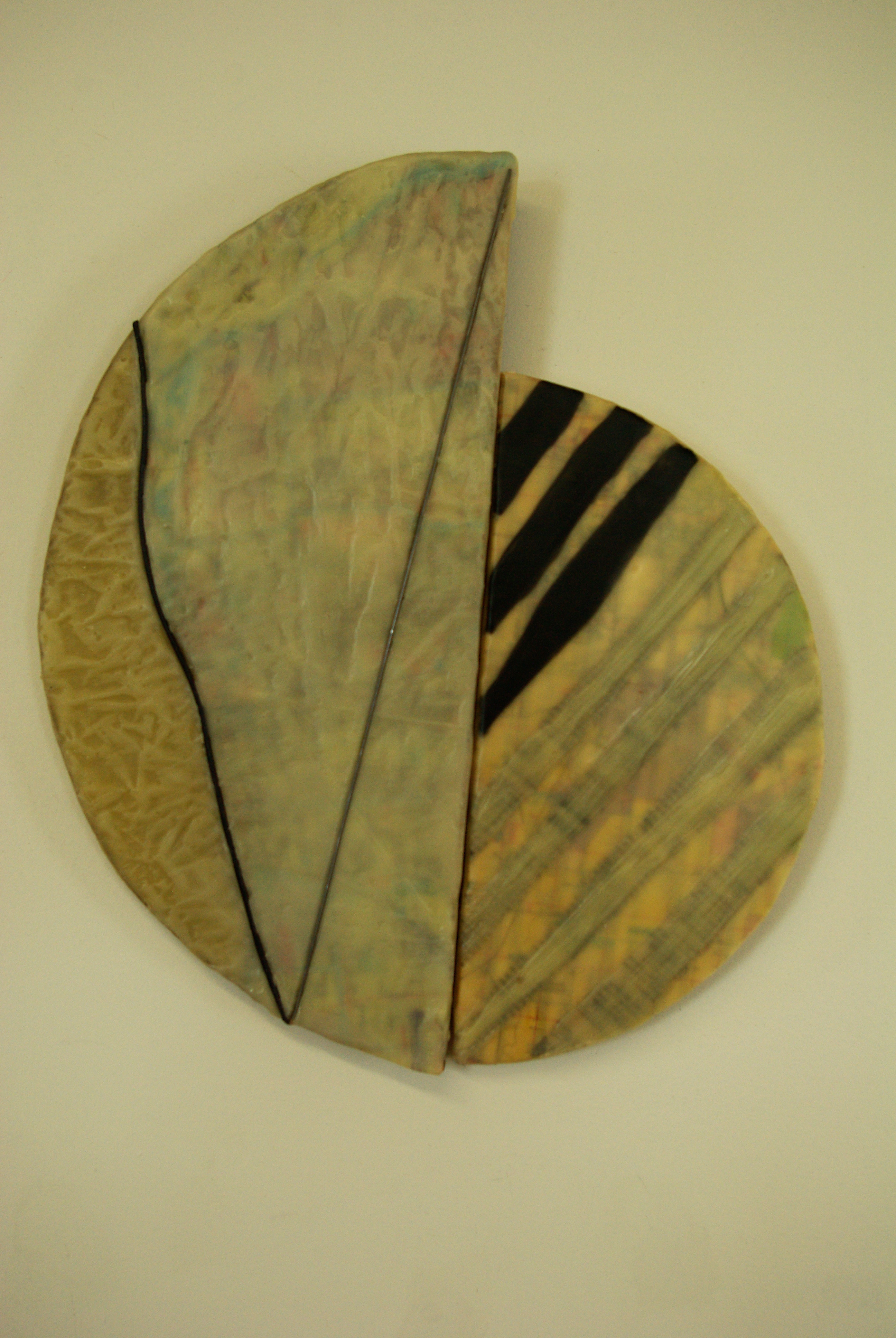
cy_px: 669
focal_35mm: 46
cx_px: 448
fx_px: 1731
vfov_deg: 42.3
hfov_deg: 29.0
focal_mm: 31
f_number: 5.6
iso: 400
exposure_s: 1/90
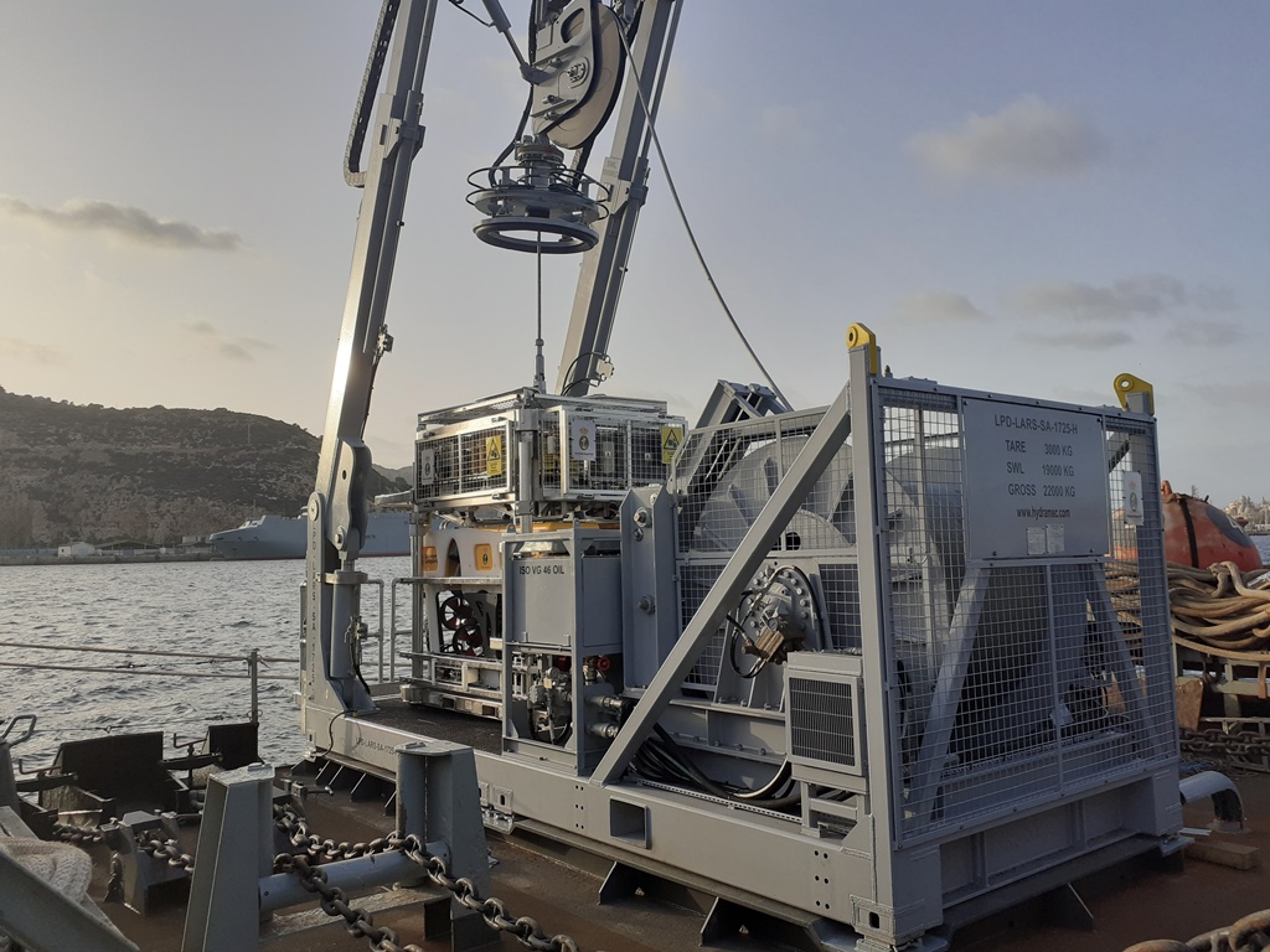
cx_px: 635
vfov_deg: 51.4
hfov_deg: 65.3
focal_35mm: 27
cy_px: 476
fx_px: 991
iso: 40
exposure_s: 1/1185
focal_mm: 3.6
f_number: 1.9
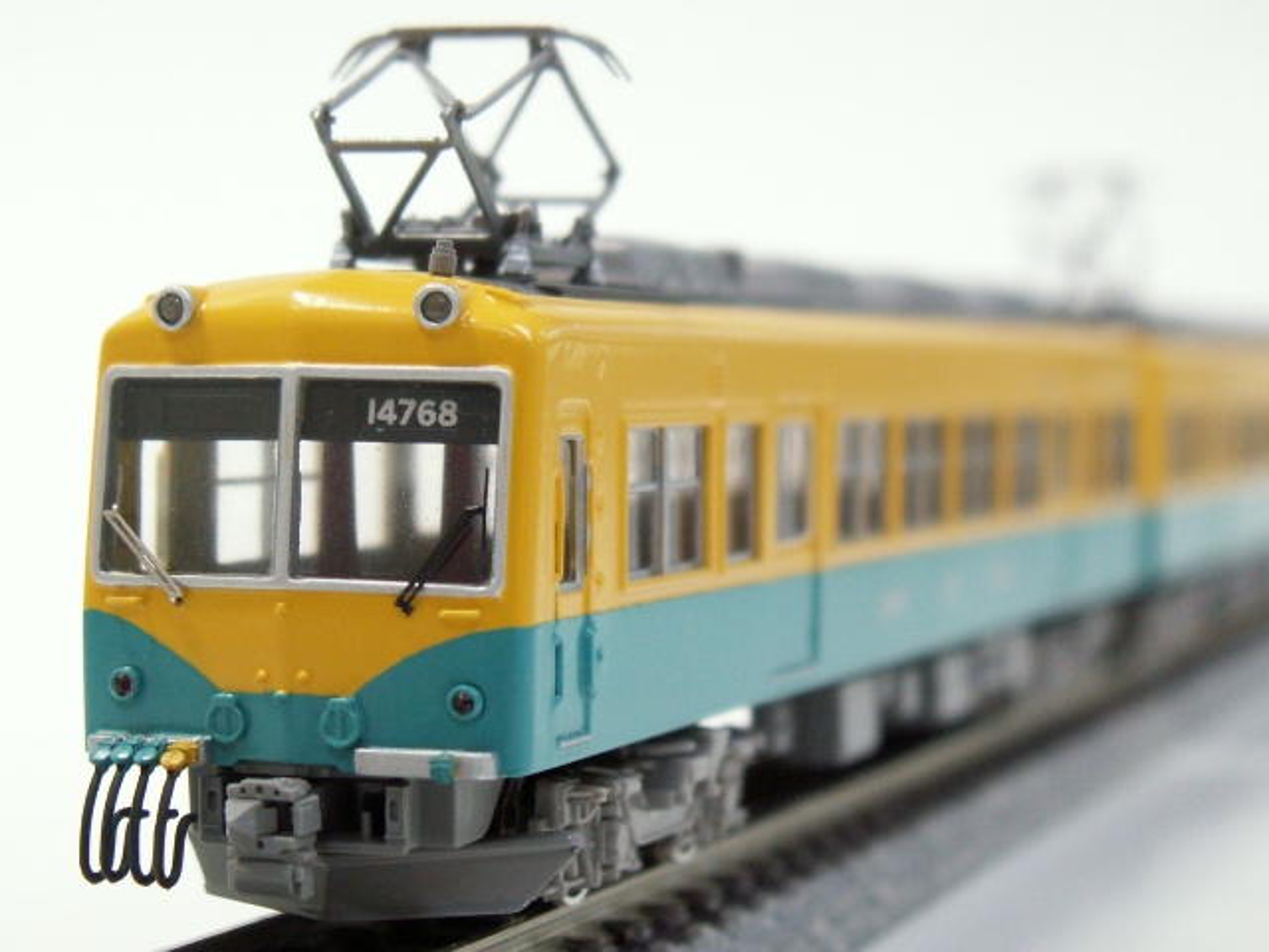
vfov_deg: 23.7
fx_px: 2273
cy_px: 476
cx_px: 634
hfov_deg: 31.2
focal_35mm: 62
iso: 100
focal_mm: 10.28
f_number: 3.2
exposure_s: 1/20
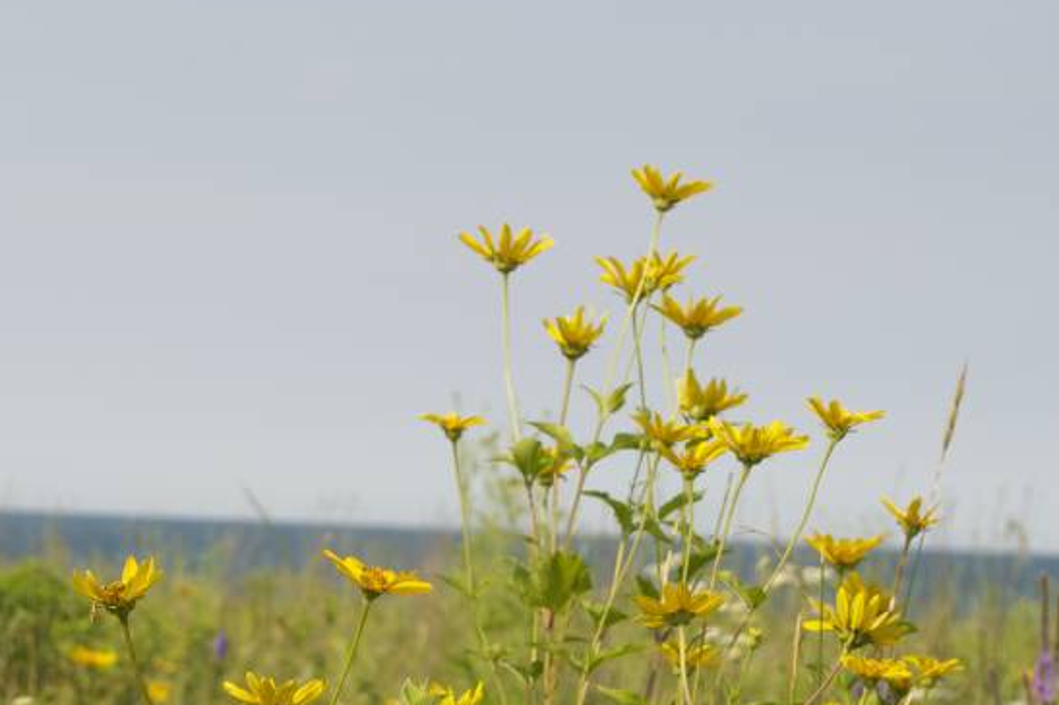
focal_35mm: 136
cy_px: 558
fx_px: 3993
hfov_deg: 15.0
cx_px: 248
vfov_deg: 10.1
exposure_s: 1/250
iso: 100
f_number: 8
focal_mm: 55
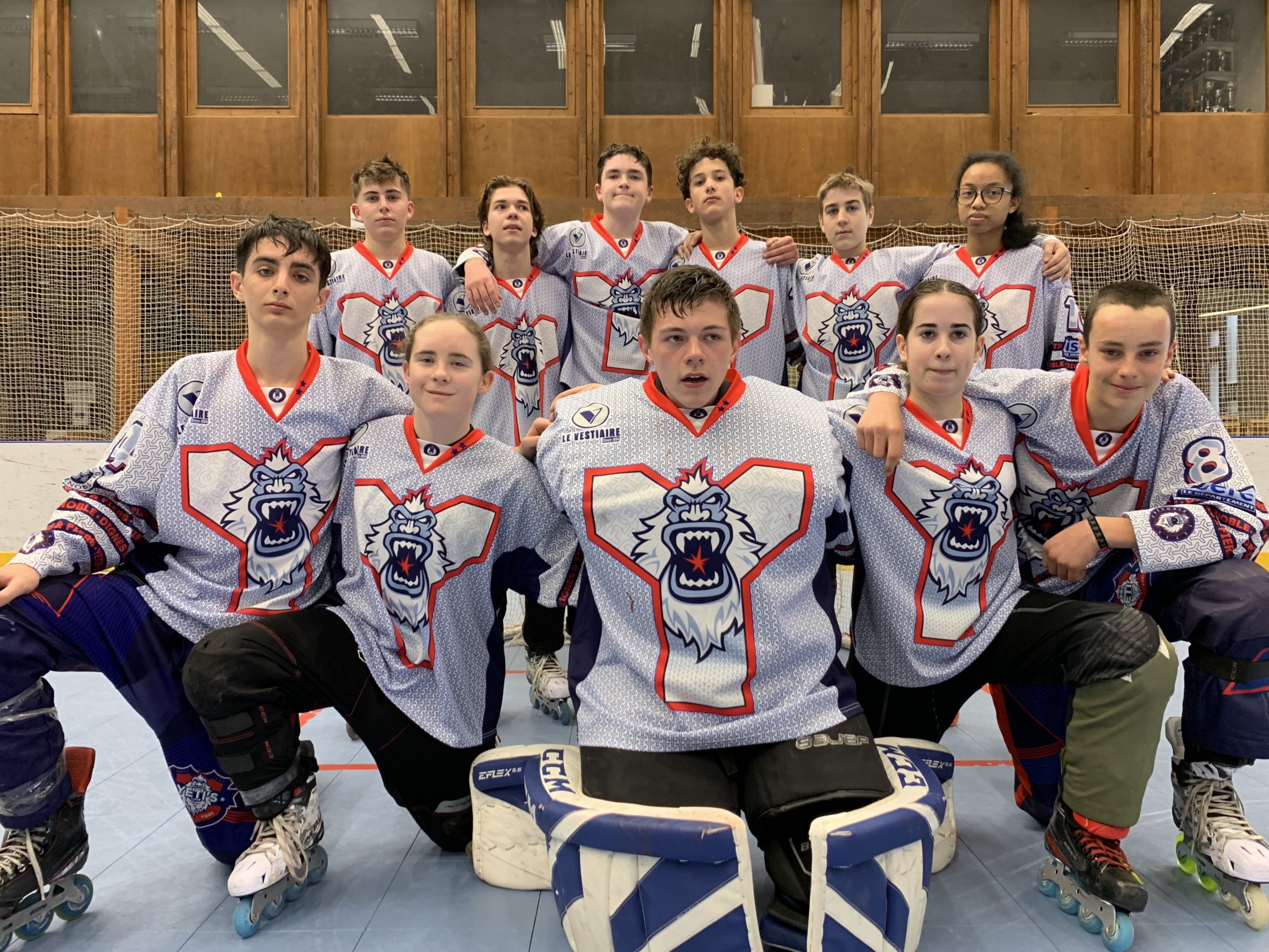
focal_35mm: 26
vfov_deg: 53.1
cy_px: 476
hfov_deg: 67.3
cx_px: 634
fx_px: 953
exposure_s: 1/60
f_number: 1.8
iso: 125
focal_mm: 4.25
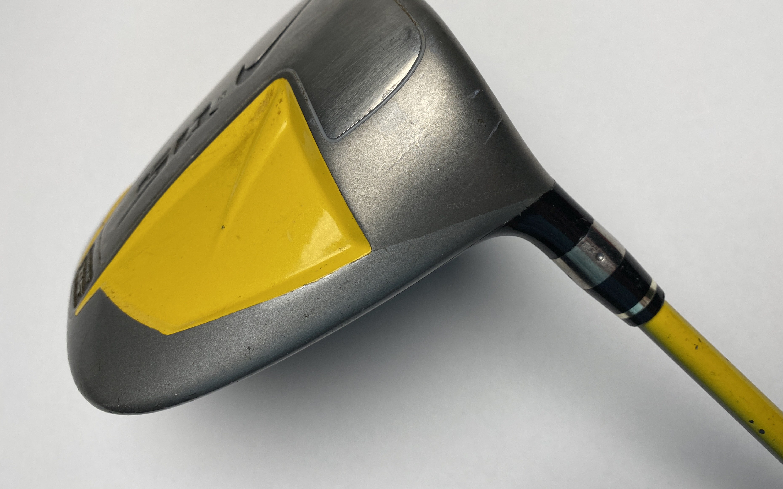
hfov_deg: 62.9
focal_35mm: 30
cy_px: 174
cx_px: 408
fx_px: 640
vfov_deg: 41.4
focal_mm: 4.25
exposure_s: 1/368
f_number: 1.8
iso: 32
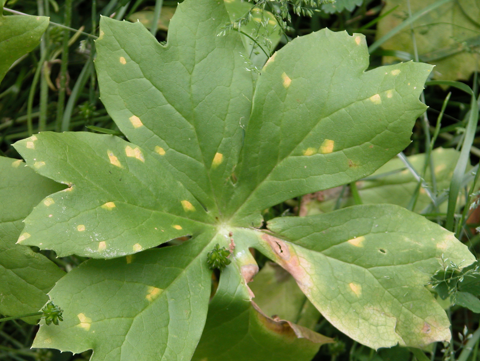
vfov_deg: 8.7
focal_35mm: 171
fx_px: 2372
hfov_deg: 11.6
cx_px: 206
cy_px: 202
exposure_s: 1/70.3
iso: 100
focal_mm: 37.7
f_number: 3.9
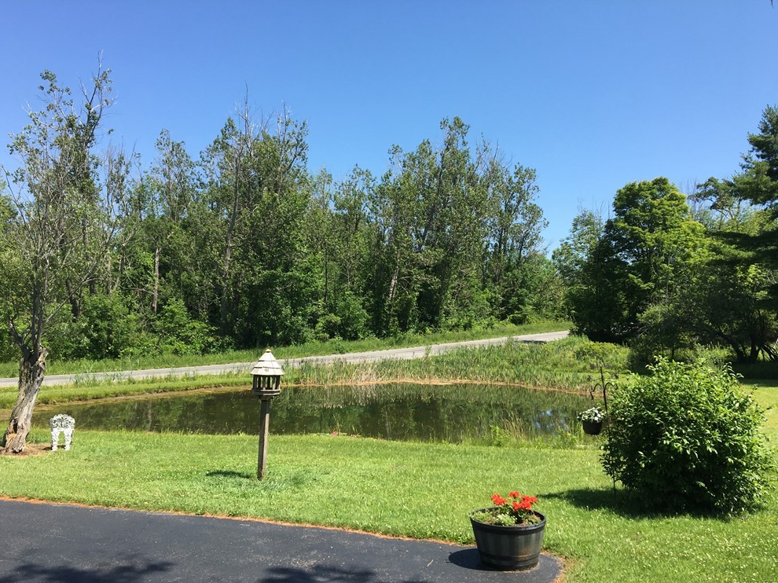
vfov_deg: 46.8
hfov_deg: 60.0
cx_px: 382
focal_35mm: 30
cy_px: 300
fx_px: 674
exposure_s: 1/999
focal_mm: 4.15
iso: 25
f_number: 2.2
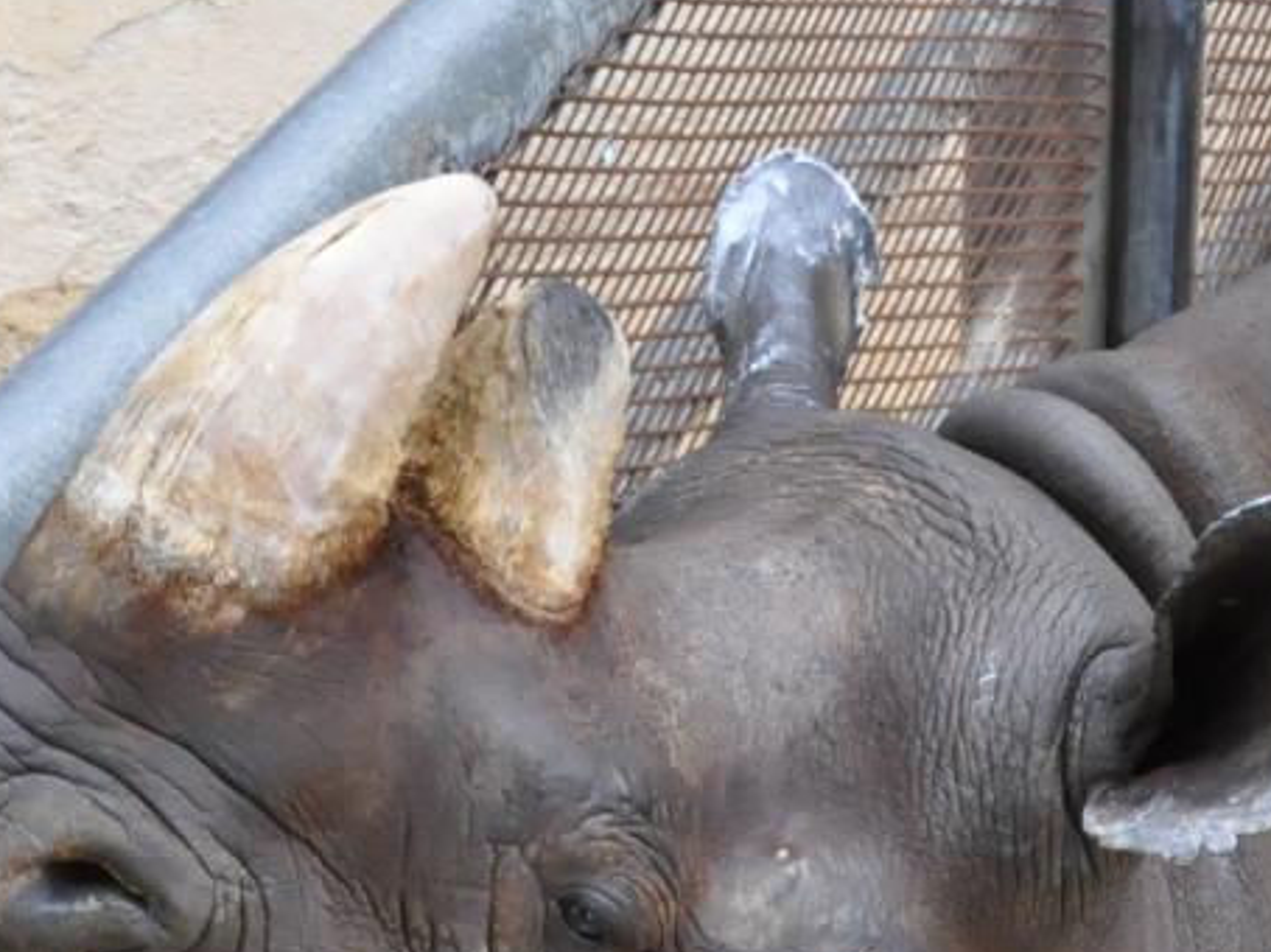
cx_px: 277
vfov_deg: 5.7
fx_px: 9541
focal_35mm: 260
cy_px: 924
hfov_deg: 7.6
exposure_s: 1/400
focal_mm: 40
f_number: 10
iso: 1000
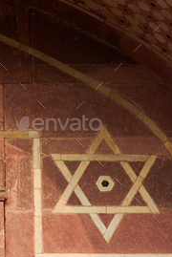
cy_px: 117
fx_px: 1644
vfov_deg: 8.9
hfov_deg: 5.9
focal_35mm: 230
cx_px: -87
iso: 320
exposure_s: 1/1000
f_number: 3.2
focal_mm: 70
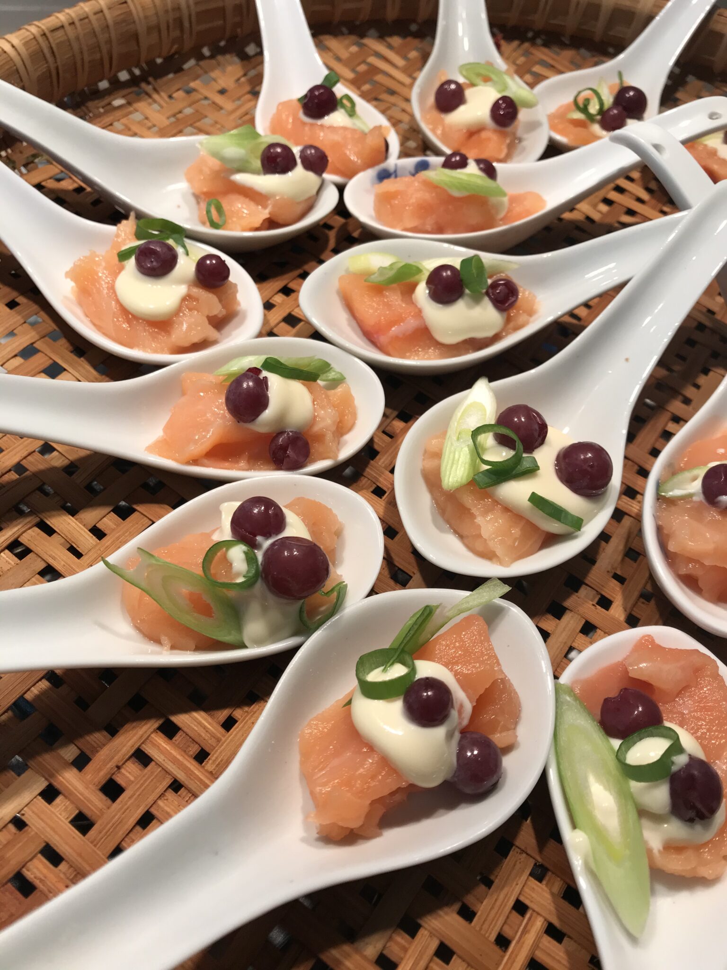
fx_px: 784
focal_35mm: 28
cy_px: 485
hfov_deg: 49.7
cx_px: 364
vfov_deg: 63.4
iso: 40
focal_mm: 3.99
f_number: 1.8
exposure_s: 1/100
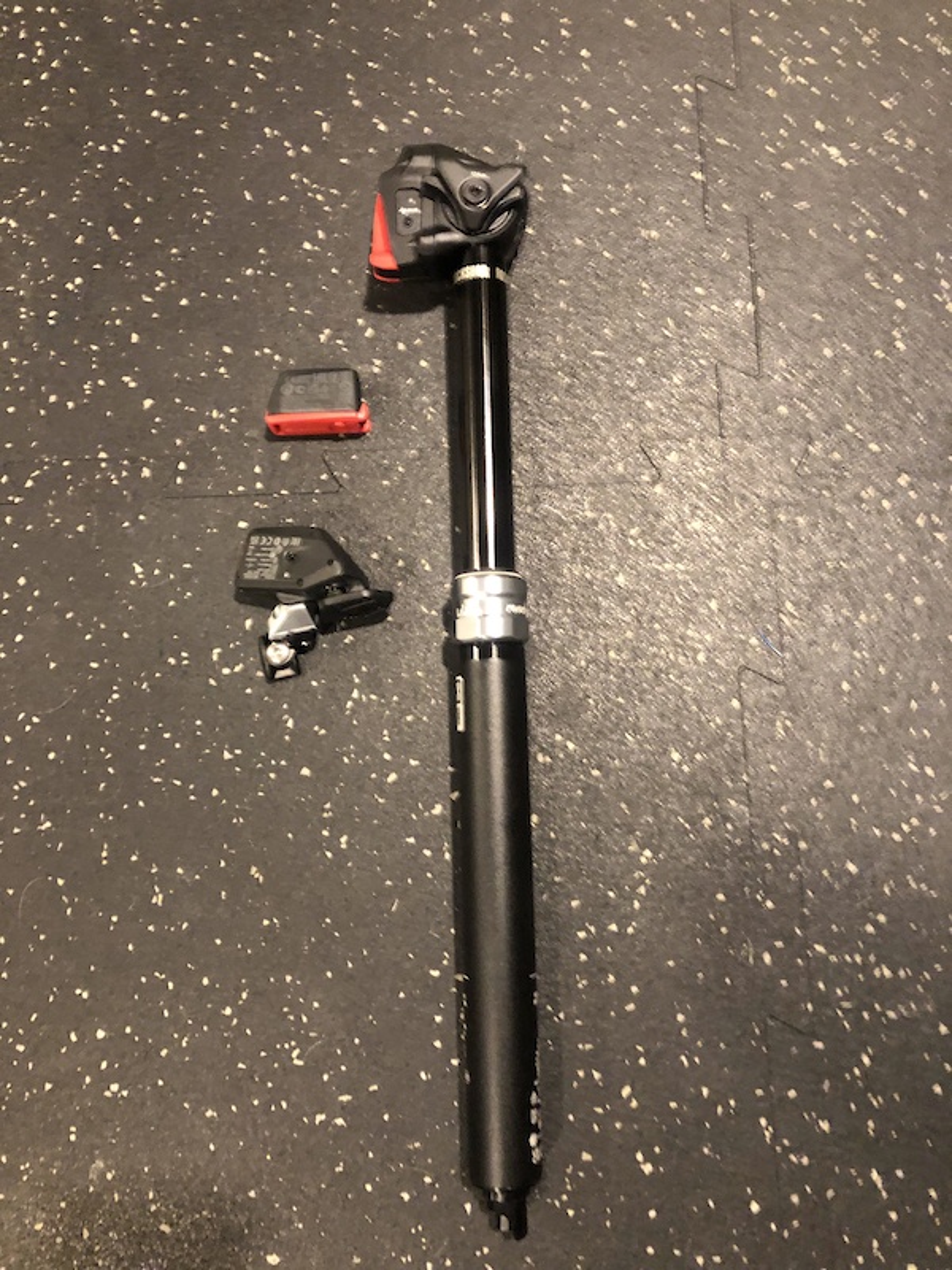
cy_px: 635
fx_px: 1027
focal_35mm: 28
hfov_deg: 49.7
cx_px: 476
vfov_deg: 63.4
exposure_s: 1/4
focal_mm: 3.99
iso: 100
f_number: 1.8
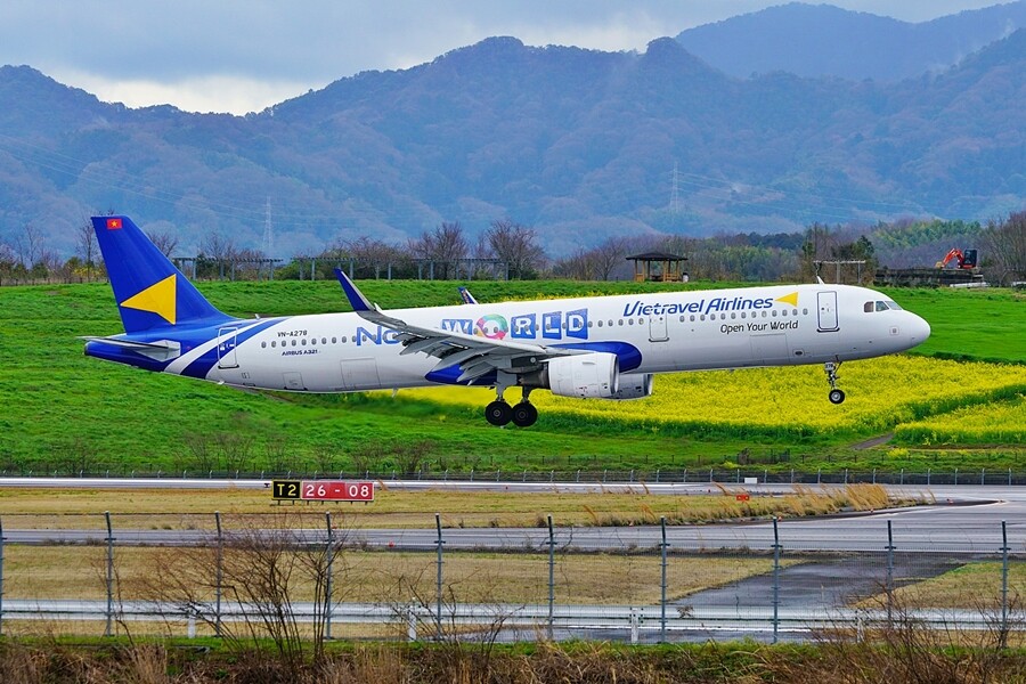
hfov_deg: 9.8
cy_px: 342
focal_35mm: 210
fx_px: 5985
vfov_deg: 6.5
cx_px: 513
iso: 800
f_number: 6.3
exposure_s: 1/1000
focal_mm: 210
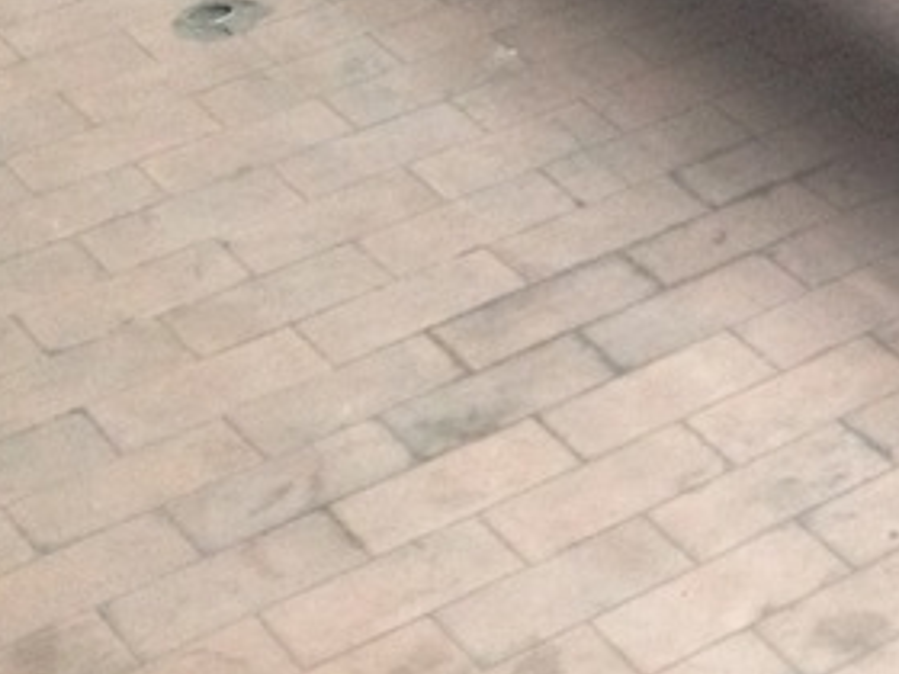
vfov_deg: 10.0
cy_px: -579
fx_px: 3610
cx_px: 1636
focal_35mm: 139
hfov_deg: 12.8
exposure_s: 1/20
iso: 200
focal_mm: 4.28
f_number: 2.4
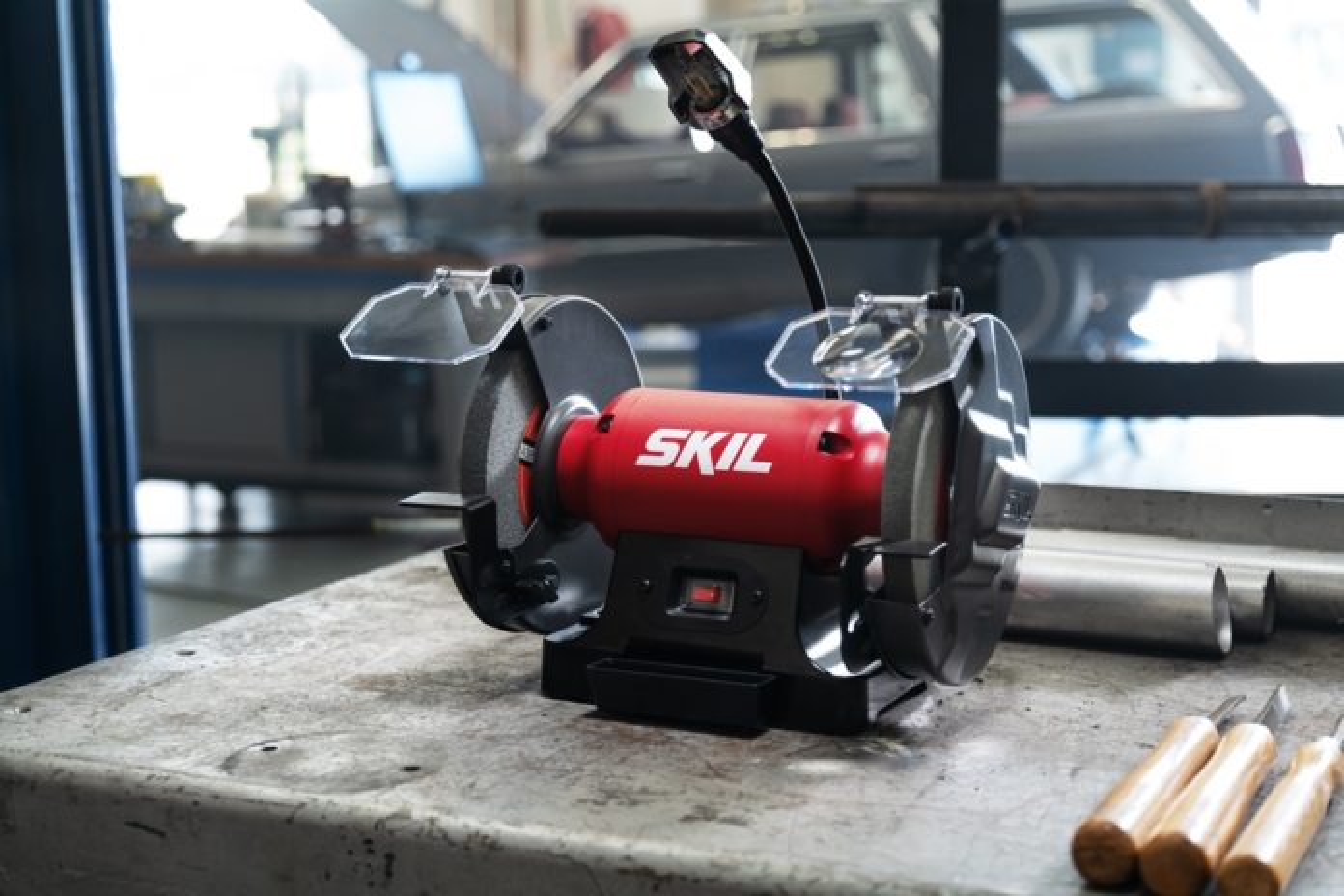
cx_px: 672
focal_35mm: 58
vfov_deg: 23.4
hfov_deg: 34.5
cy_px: 448
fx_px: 2165
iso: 1600
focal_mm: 58
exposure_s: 1/160
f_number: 4
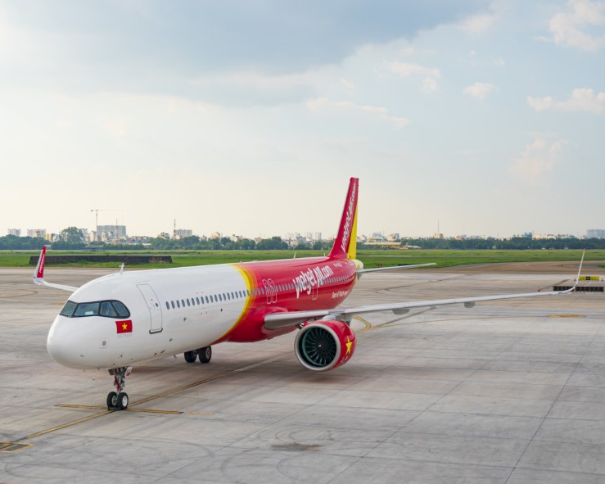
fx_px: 1003
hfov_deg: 33.5
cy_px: 242
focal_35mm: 56
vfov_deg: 27.1
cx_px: 255
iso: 250
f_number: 7.1
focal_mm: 33
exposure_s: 1/500
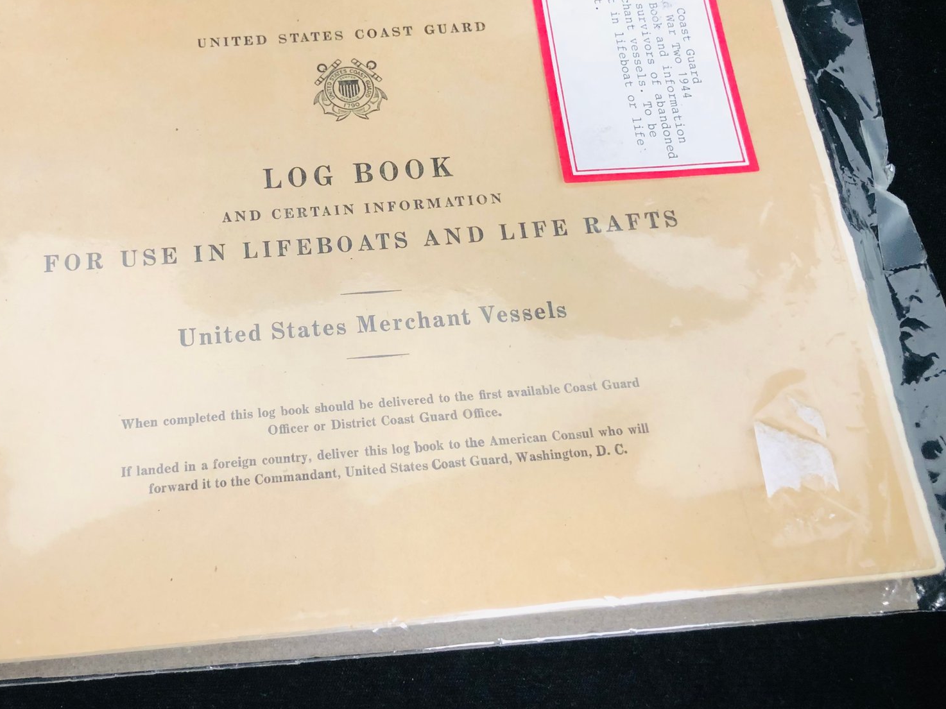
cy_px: 323
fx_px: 1038
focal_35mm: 38
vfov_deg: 37.7
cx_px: 336
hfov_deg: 48.4
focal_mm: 4
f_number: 1.8
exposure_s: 1/15
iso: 50
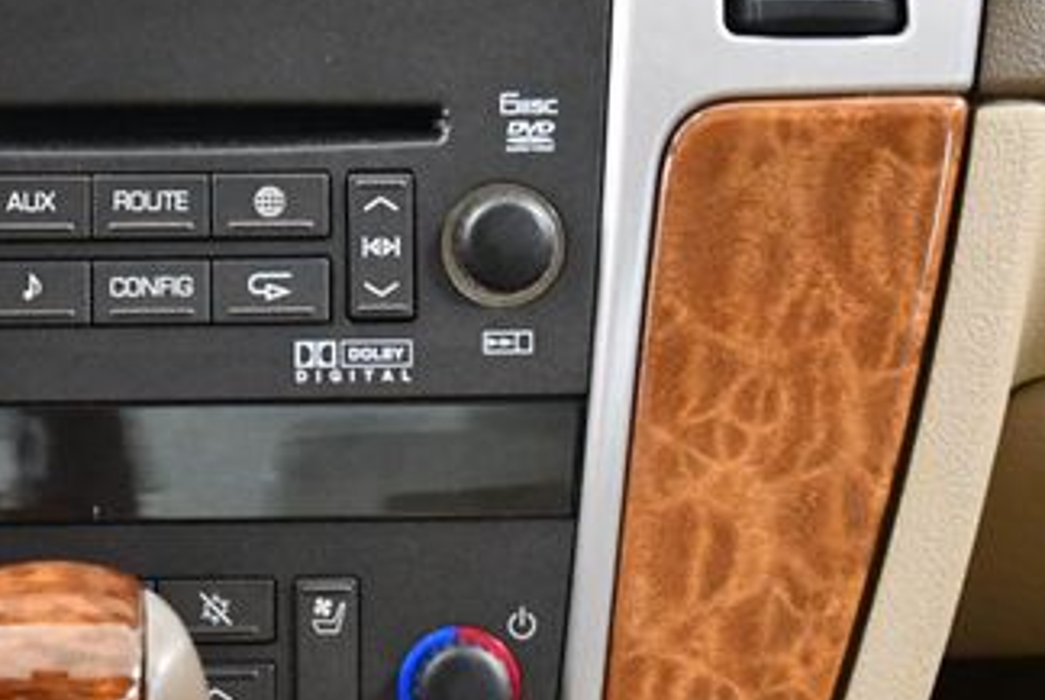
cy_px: 335
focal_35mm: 217
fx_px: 6308
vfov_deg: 6.4
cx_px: 119
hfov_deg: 9.4
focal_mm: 55
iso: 6400
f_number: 5.6
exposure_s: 1/60
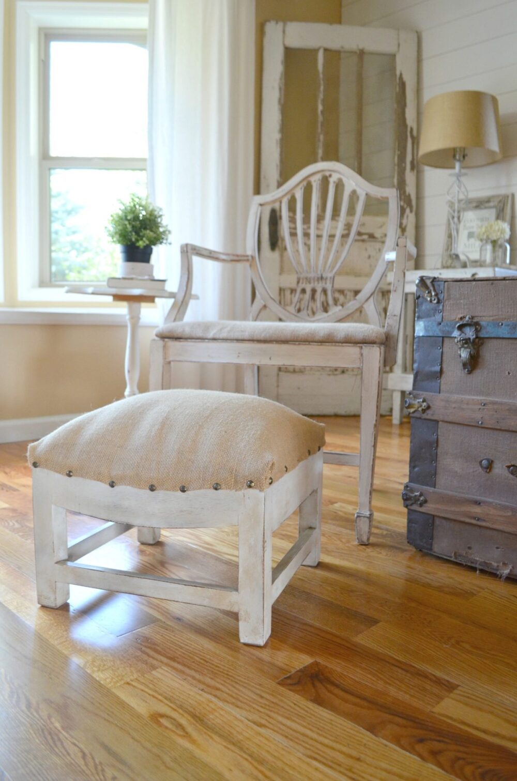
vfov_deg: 67.5
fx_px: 585
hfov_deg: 47.7
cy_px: 390
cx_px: 258
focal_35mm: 27
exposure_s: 1/60
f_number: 4
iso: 640
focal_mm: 18
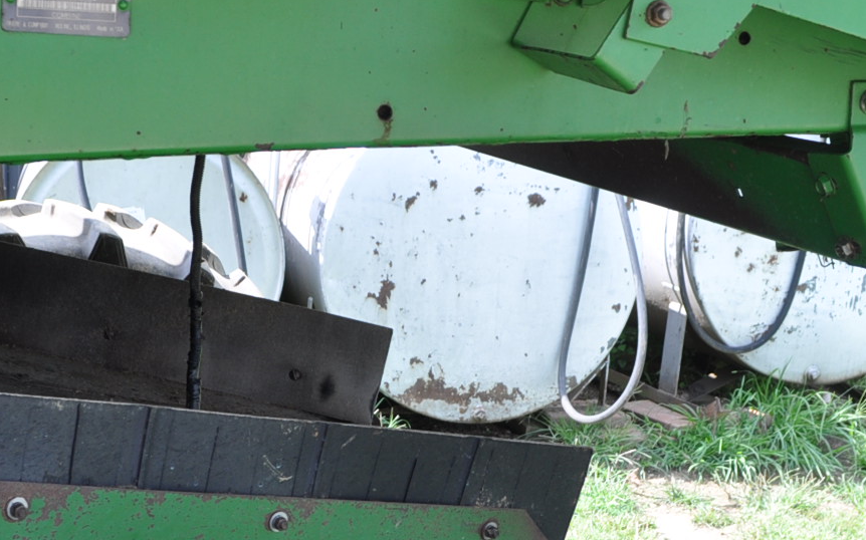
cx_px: 332
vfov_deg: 16.8
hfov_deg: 27.1
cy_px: 540
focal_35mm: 76
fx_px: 1793
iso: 200
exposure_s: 1/125
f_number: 5.6
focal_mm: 20
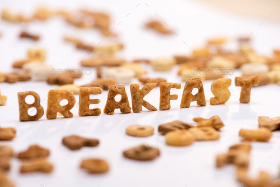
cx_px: 140
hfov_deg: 19.4
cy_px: 94
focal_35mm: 105
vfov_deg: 13.1
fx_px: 817
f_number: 9
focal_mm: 105
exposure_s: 1/160
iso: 64
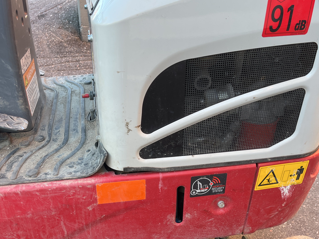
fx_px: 332
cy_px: 140
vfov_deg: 39.5
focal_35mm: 36
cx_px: 137
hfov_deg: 51.2
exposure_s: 1/121
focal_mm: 5.1
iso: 50
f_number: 1.6
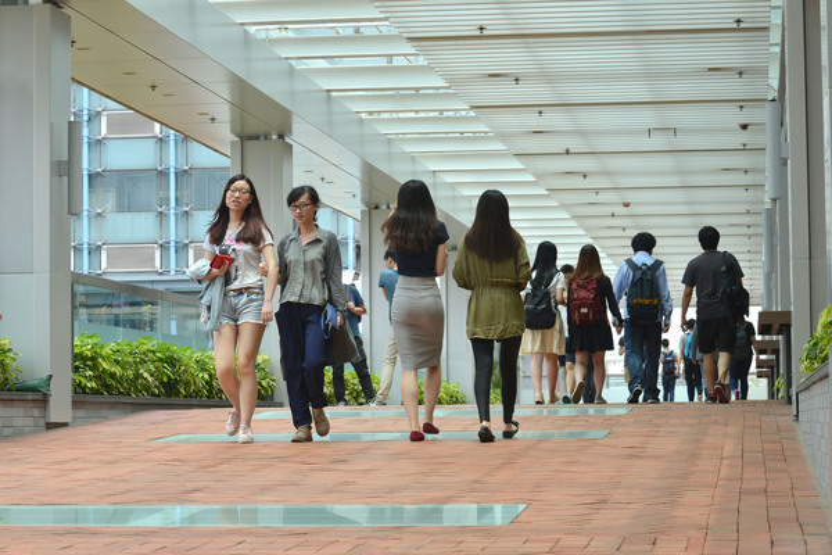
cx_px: 416
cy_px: 278
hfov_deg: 20.0
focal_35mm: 102
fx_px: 2357
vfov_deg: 13.4
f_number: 10
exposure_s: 1/400
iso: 500
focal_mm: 102
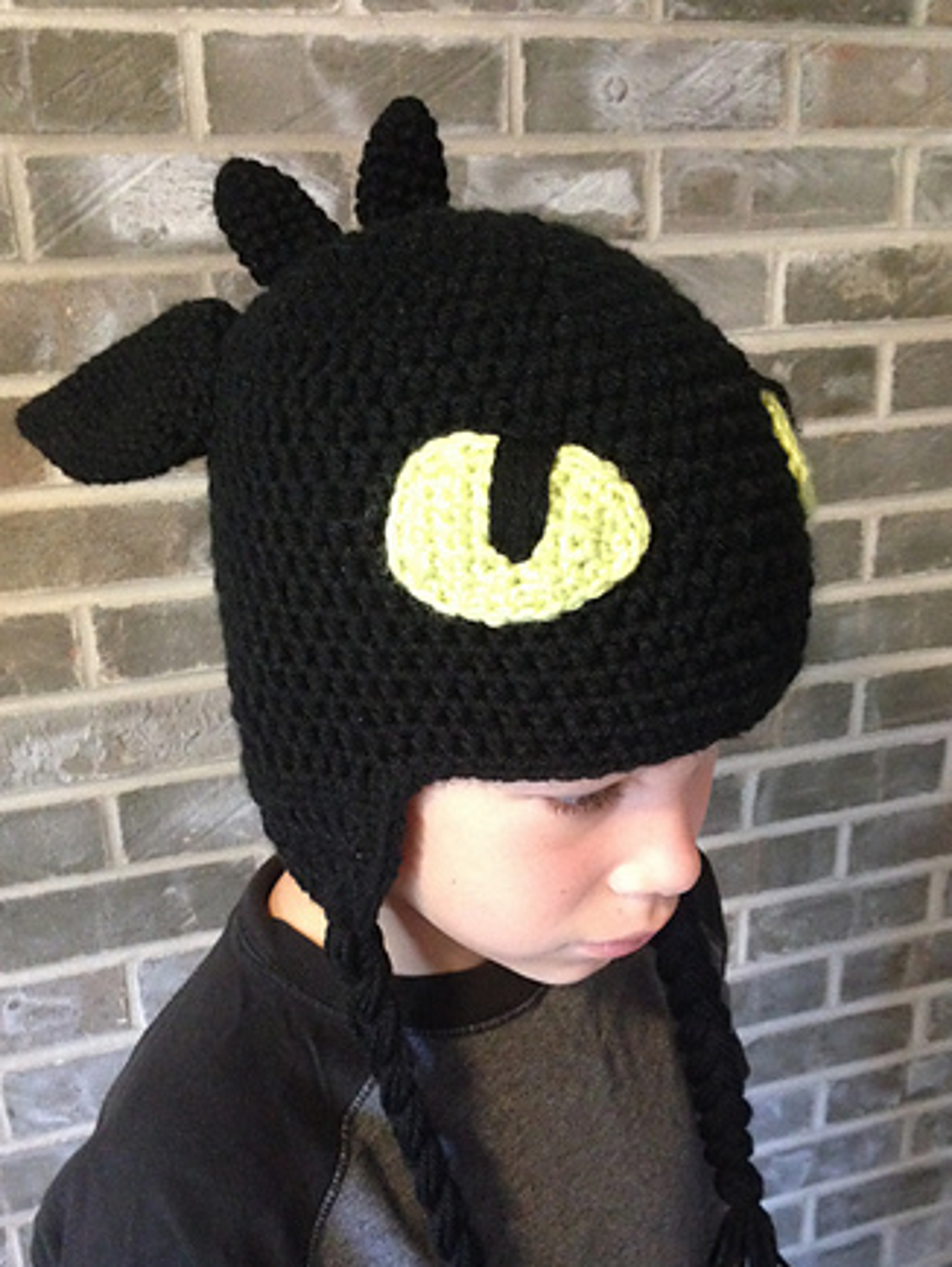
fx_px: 1392
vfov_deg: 48.9
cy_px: 706
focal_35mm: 38
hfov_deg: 37.8
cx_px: 492
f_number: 2.4
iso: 500
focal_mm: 4.12
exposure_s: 1/15
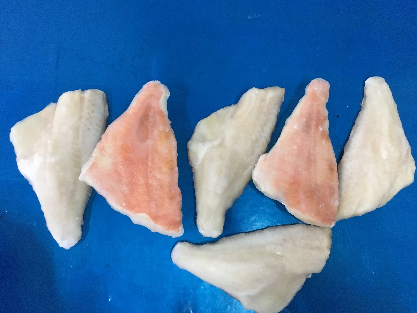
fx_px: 349
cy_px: 156
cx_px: 208
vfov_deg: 48.2
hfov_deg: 61.7
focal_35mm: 29
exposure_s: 1/25
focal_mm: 4.15
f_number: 2.2
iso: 200
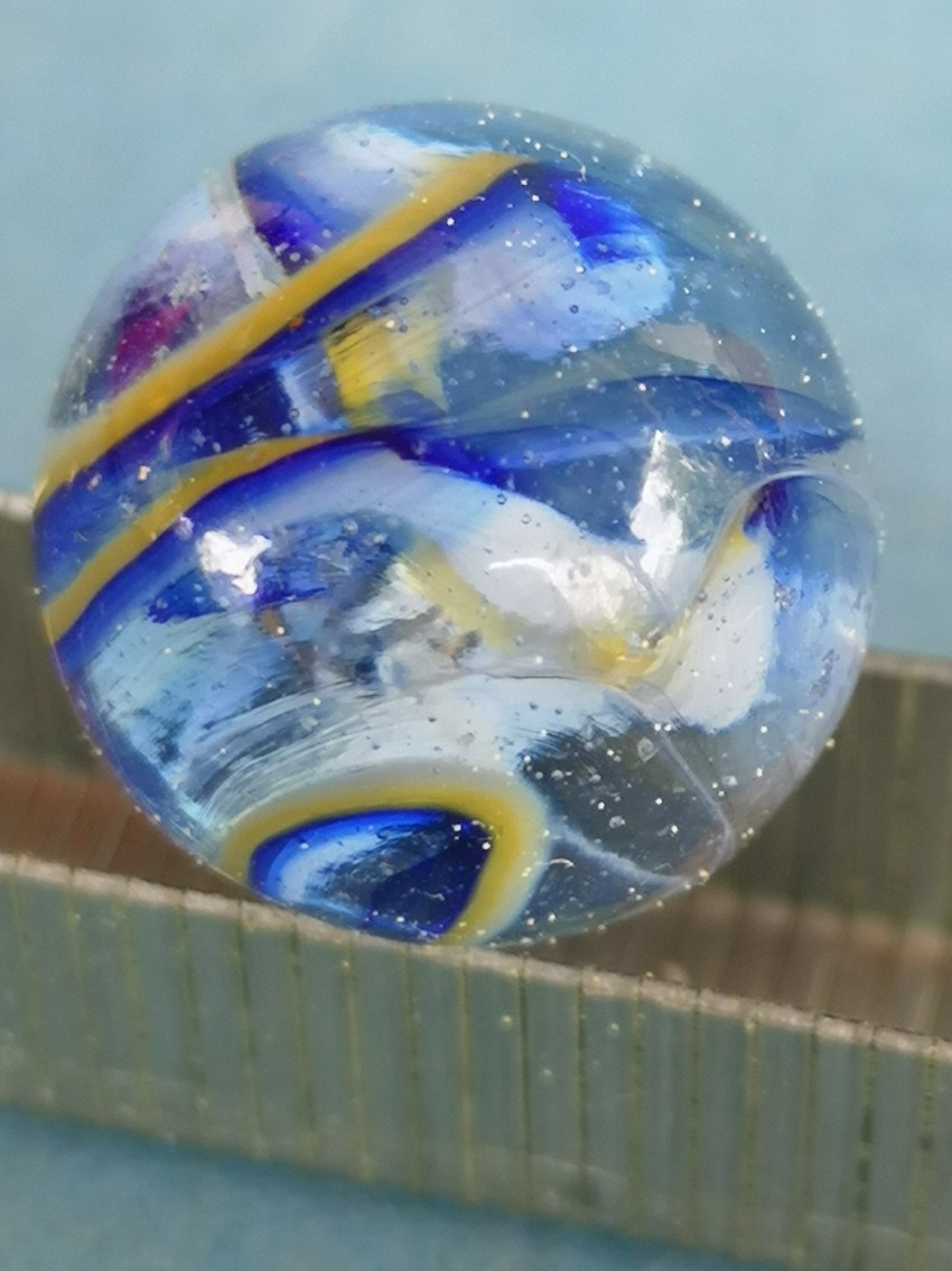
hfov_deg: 13.0
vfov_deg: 17.3
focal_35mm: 114
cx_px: 476
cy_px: 636
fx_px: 4182
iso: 100
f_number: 1.8
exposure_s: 1/100
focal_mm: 5.58
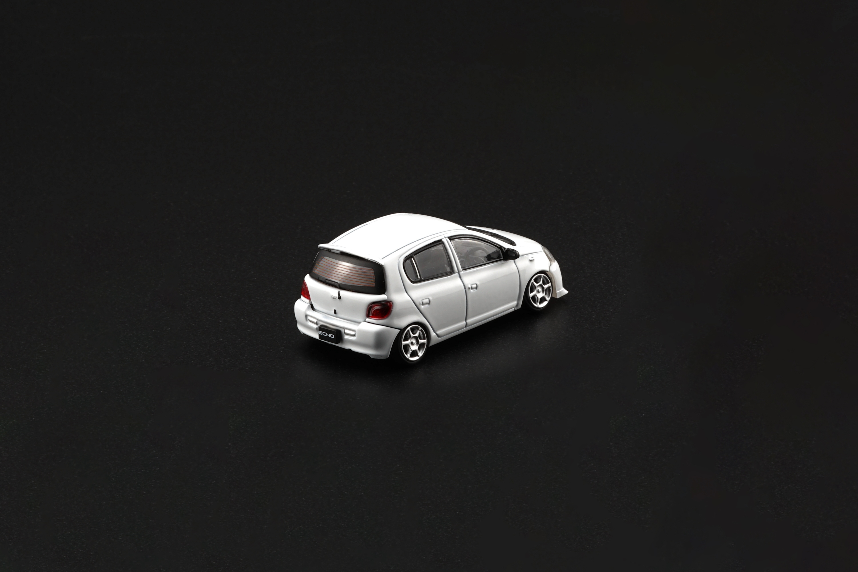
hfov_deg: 39.6
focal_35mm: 50
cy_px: 286
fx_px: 1192
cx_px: 429
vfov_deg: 27.0
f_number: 22
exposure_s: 1/2
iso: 50
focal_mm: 50
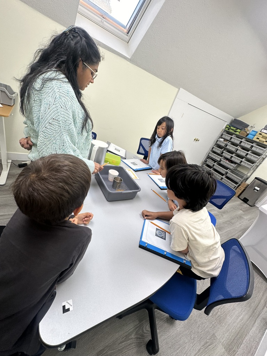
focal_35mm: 14
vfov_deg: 102.1
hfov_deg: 85.7
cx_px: 134
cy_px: 178
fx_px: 144
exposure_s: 1/120
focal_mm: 2.22
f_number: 2.2
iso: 100
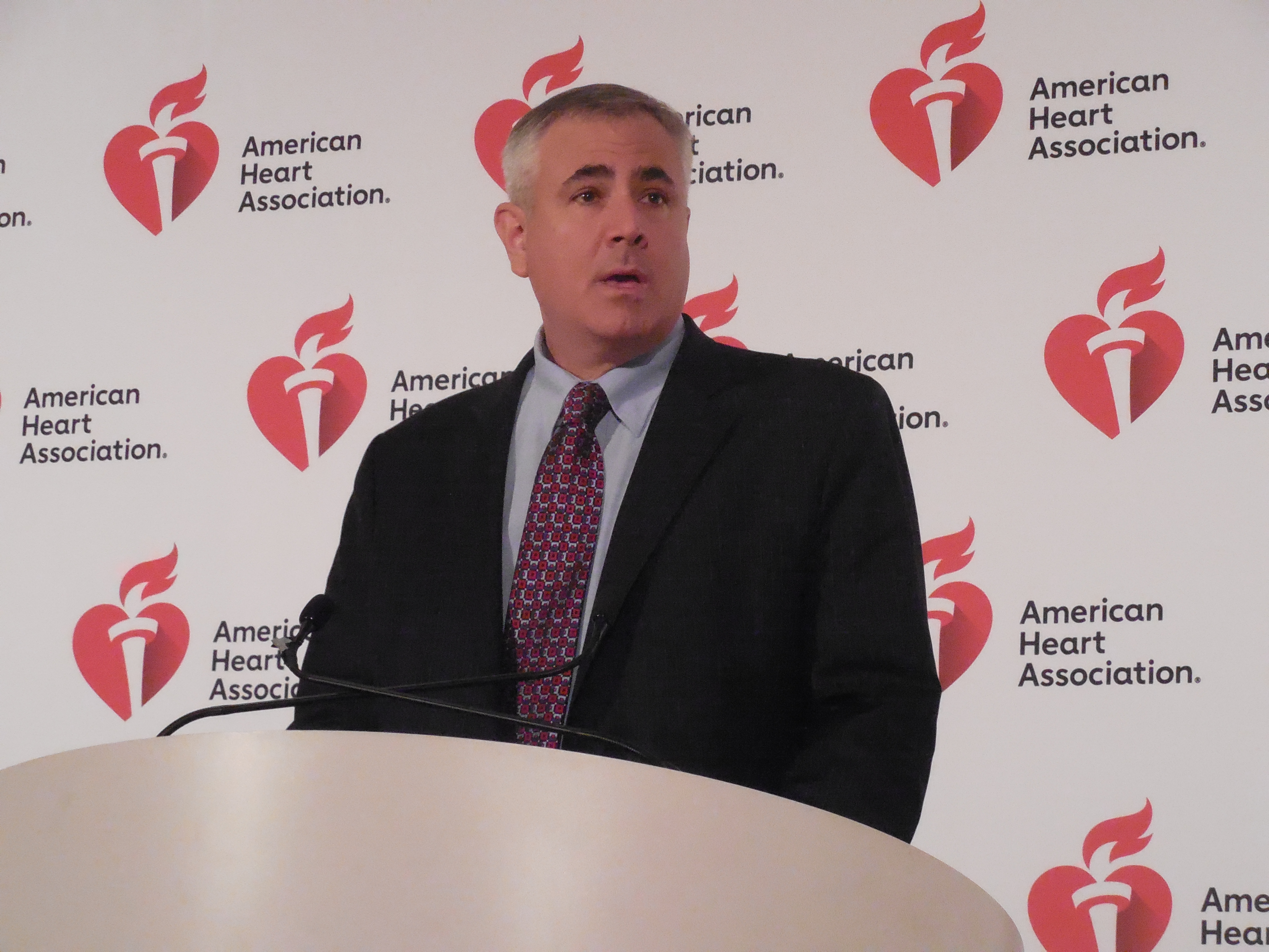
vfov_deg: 12.5
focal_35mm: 119
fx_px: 4362
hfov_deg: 16.6
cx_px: 634
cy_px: 476
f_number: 4.8
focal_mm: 21.5
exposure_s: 1/40
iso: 1600
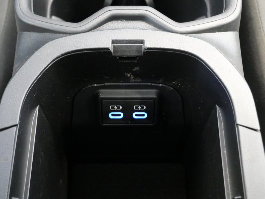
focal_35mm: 46
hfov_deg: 41.2
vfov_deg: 31.5
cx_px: 132
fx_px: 352
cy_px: 100
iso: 3200
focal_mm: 23
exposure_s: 1/3.2
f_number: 4.3
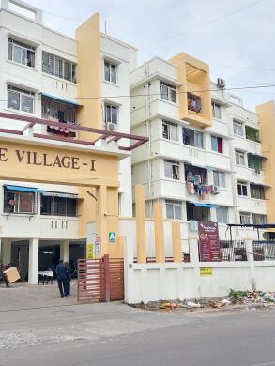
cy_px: 179
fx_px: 434
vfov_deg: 45.7
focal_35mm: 41
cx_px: 130
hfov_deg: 35.2
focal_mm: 4.6
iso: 20
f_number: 1.8
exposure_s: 1/117
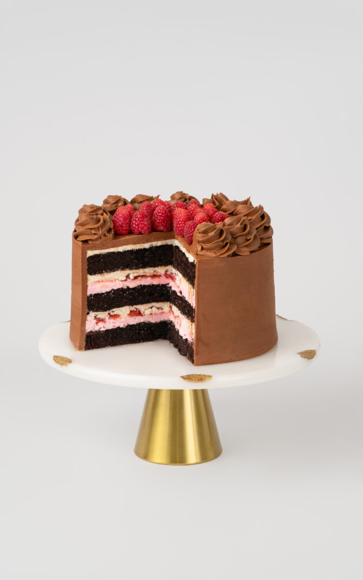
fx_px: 2168
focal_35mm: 137
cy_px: 297
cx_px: 174
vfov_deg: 15.3
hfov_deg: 9.6
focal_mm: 131
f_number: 13
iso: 800
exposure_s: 1/100
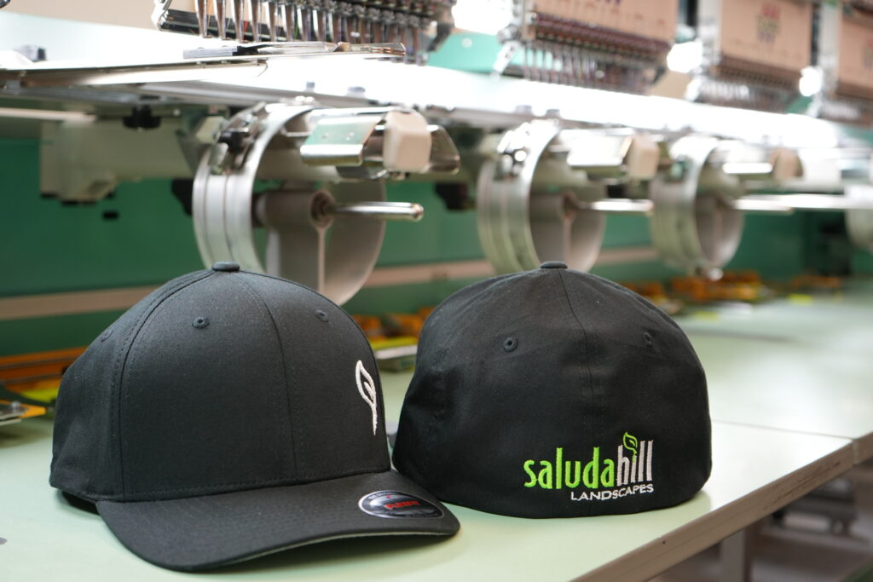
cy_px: 291
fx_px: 1164
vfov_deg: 28.1
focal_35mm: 48
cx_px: 436
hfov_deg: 41.1
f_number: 4.5
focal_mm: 48
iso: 800
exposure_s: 1/60
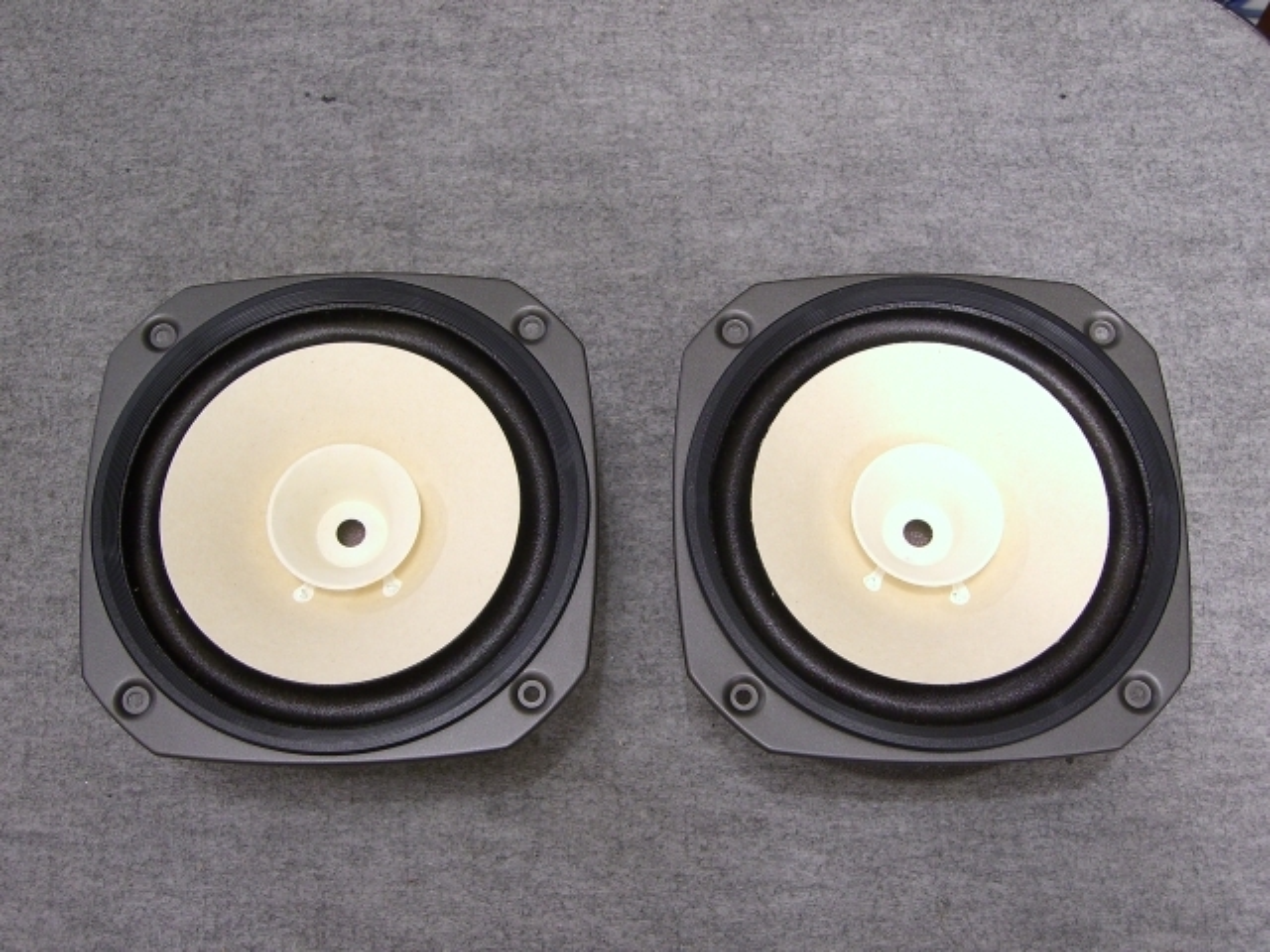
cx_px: 635
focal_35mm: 46
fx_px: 1688
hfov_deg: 41.2
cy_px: 476
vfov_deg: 31.5
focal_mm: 9.5
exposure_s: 1/13
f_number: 3.1
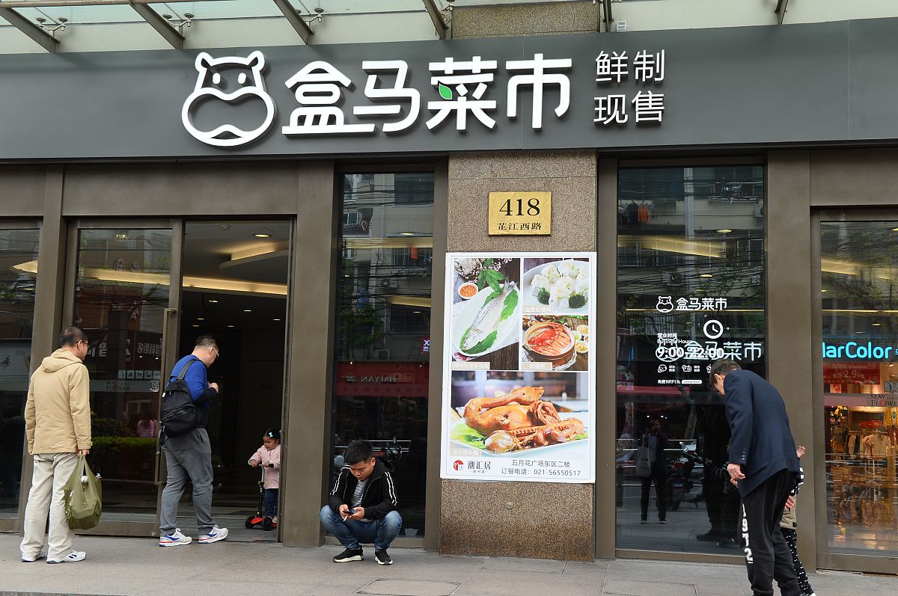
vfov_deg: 30.4
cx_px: 449
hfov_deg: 44.5
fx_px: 1096
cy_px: 298
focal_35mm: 44
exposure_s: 1/125
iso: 320
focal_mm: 44
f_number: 7.1
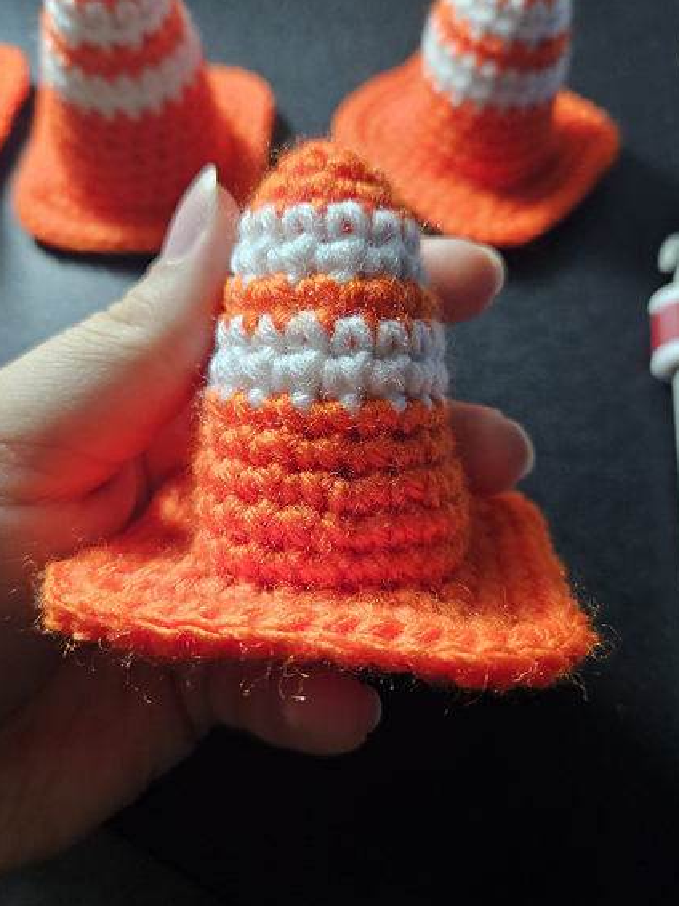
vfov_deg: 67.3
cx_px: 353
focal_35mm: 26
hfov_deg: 53.0
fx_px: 681
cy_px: 424
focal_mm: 5.4
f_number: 1.8
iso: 500
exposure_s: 1/40
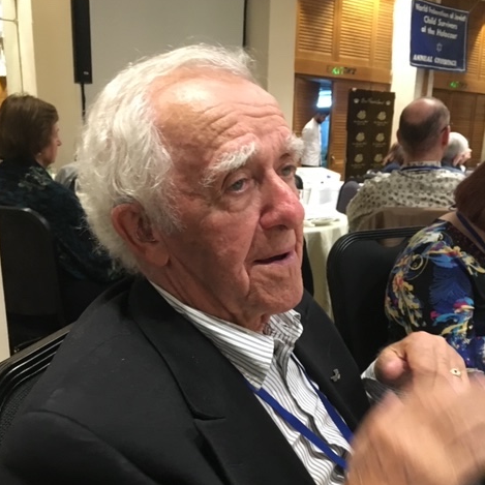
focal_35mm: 35
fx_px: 555
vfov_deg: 46.7
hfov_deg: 47.2
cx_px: 238
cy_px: 307
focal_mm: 4.15
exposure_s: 1/17
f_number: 2.2
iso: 320
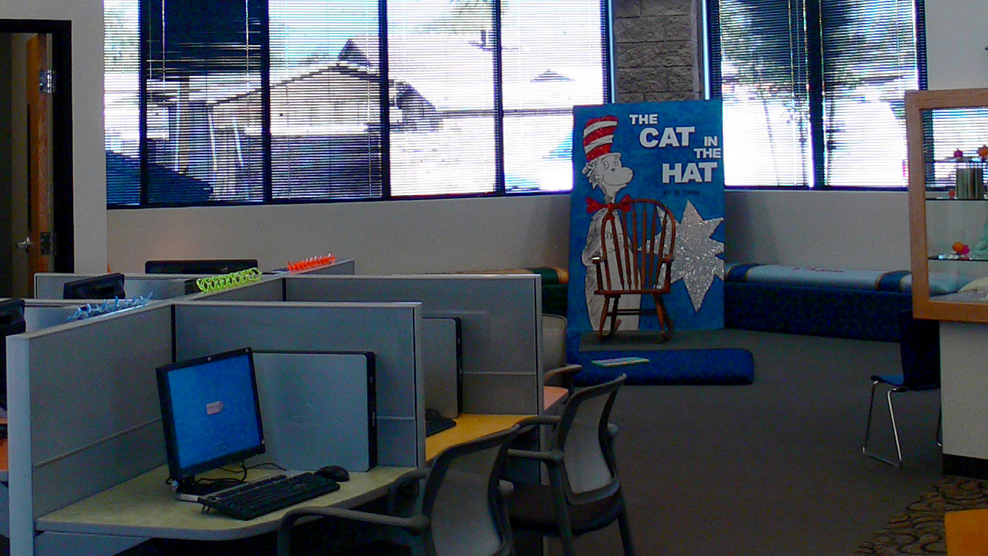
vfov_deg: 12.8
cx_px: 529
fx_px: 2437
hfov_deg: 22.9
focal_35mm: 93
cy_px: -58
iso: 80
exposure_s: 1/50
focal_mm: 7.4
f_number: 2.8
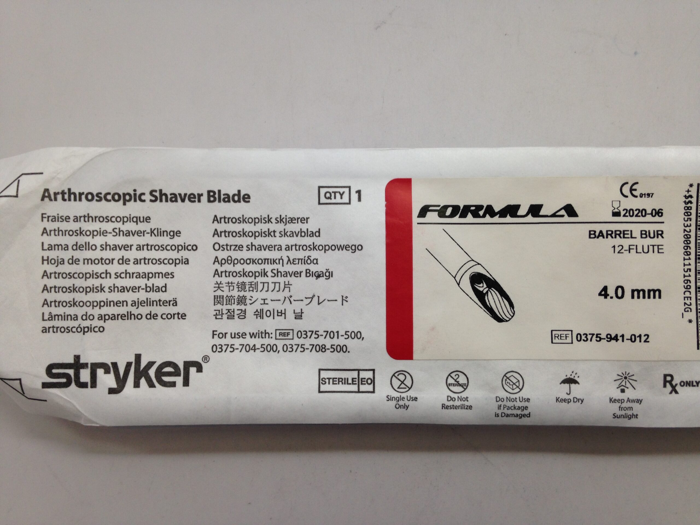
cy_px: 262
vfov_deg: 42.9
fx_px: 667
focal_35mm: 33
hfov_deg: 55.4
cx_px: 350
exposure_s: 1/60
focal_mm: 4.12
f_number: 2.4
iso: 50
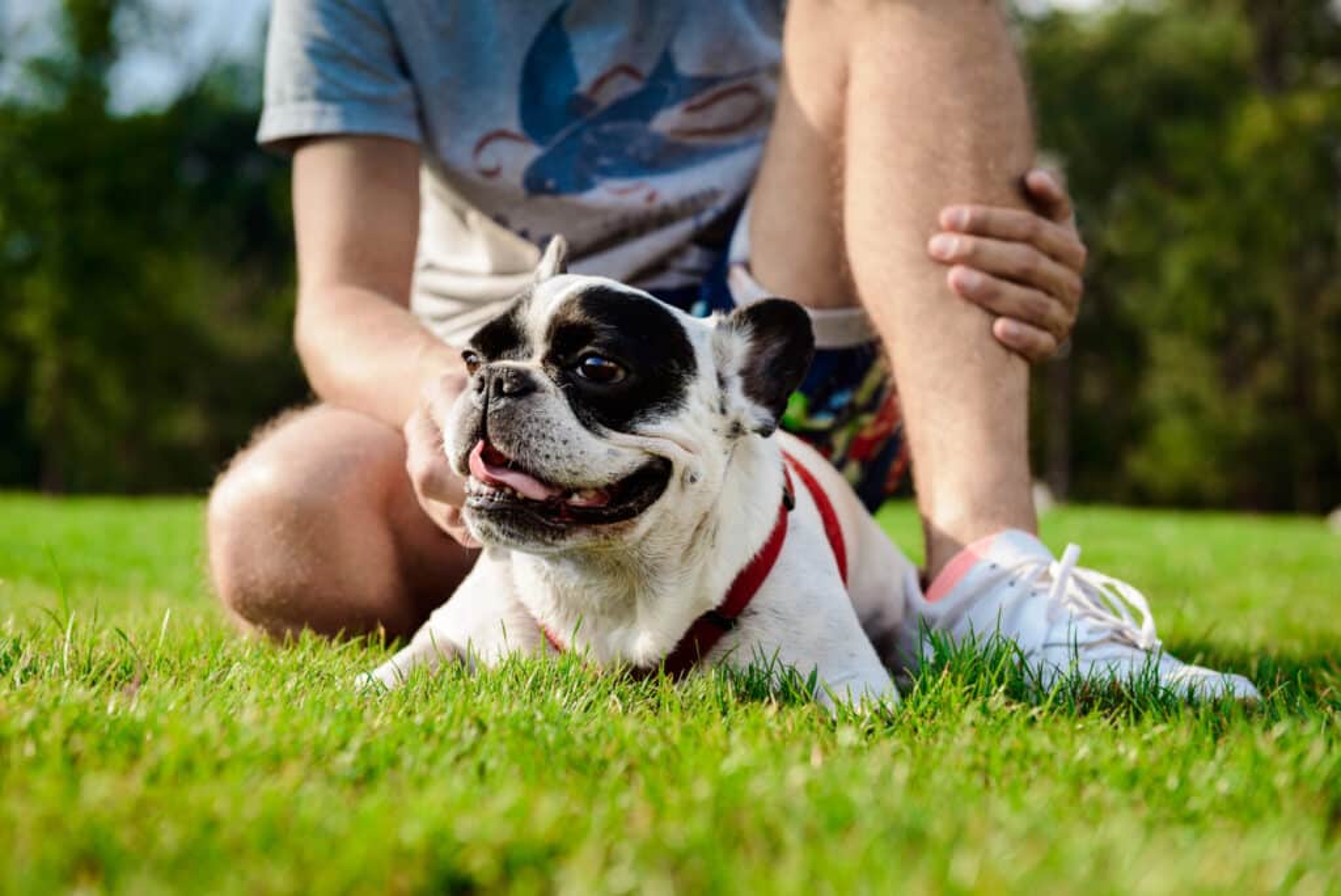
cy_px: 448
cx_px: 670
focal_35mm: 62
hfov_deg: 32.4
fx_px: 2311
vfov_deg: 21.9
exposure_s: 1/320
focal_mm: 62
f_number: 5
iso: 100
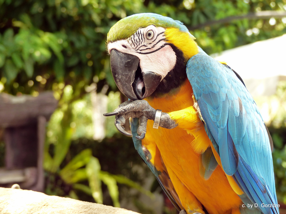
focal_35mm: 109
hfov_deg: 18.0
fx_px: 901
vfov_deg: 13.6
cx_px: 143
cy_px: 107
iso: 160
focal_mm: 19.6
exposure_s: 1/125
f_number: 3.2
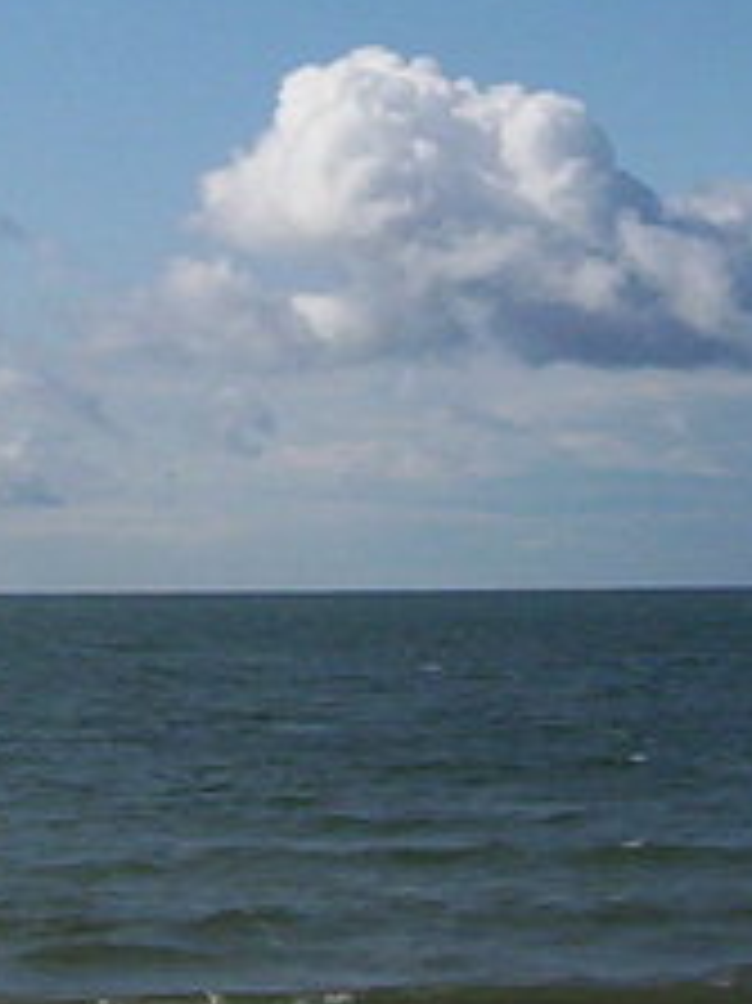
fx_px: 4581
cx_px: 45
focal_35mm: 158
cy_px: 171
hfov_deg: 9.3
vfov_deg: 12.4
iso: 100
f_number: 5.17
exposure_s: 1/1701
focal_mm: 5.77
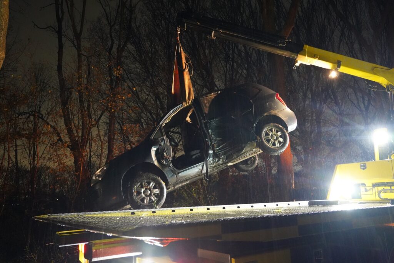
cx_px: 197
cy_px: 132
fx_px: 317
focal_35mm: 29
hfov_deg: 63.7
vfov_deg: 45.0
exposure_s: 1/20
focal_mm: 29
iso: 12800
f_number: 4
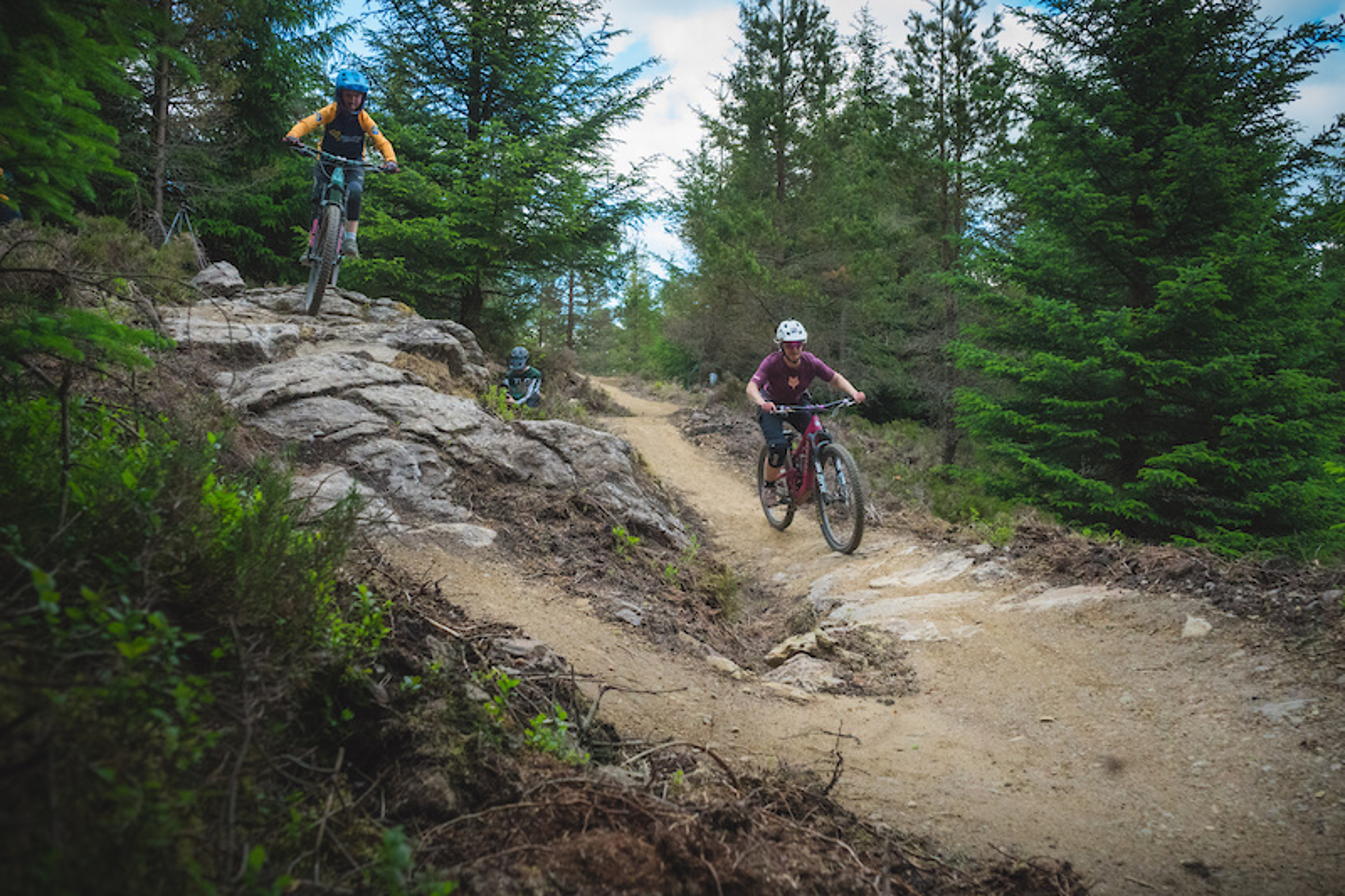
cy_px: 448
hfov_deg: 65.5
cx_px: 672
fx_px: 1046
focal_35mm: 28
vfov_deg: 46.4
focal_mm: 28
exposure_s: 1/2000
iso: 8000
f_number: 7.1
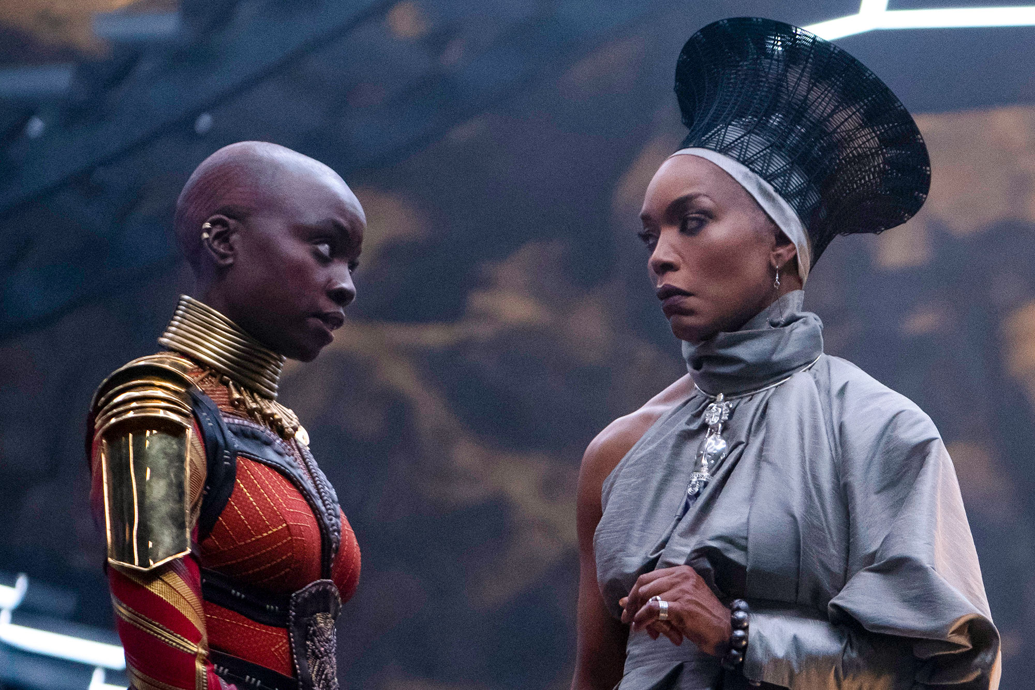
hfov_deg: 25.1
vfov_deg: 16.9
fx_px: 2328
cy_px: 345
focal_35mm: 81
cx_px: 518
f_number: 2.8
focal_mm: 81
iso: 5000
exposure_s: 1/250
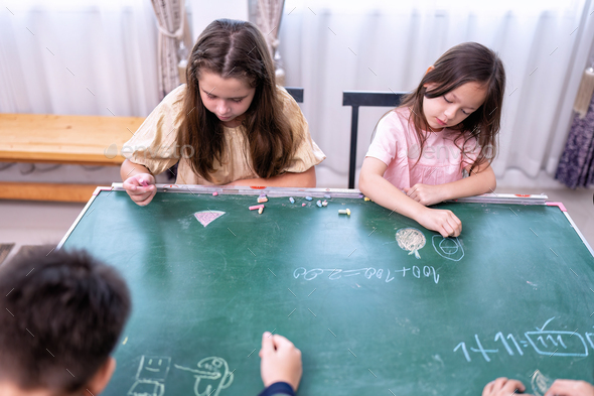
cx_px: 297
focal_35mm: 35
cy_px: 198
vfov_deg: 37.8
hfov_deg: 54.4
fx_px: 577
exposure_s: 1/400
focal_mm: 35
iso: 320
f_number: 1.4
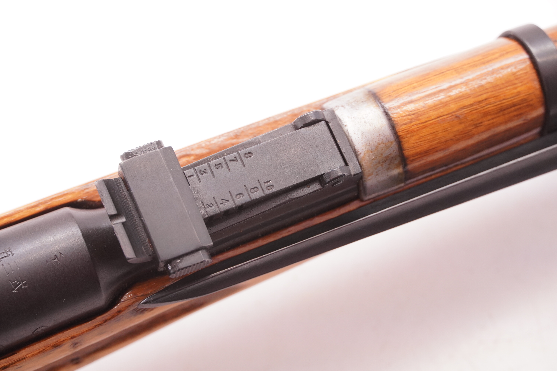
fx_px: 1600
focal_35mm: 104
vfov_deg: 13.2
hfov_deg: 19.7
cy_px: 186
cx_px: 278
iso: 800
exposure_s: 1/125
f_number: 5.6
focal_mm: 69
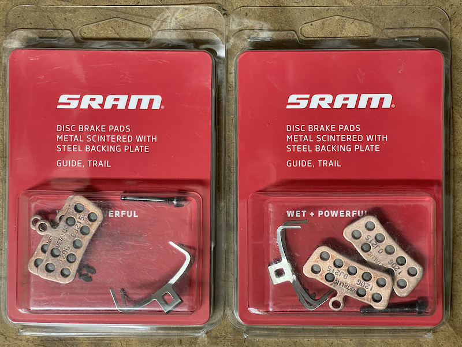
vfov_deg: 22.9
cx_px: 231
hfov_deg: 30.3
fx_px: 854
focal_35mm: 64
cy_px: 174
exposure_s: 1/60
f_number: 2.2
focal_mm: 7.5
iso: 640
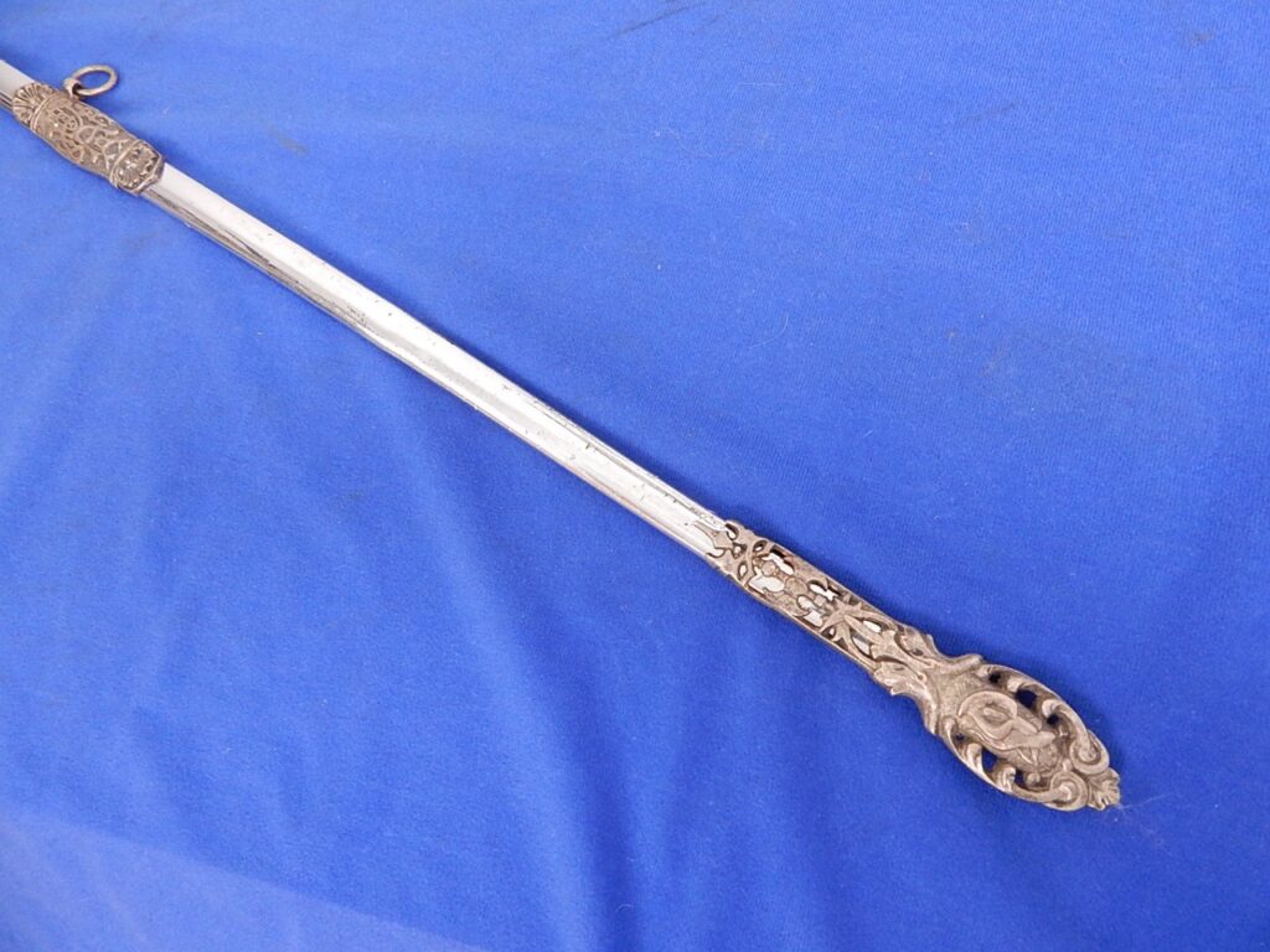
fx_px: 807
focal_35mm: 22
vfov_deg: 61.1
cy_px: 476
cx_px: 635
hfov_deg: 76.4
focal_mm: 4
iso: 400
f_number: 3
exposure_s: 1/15
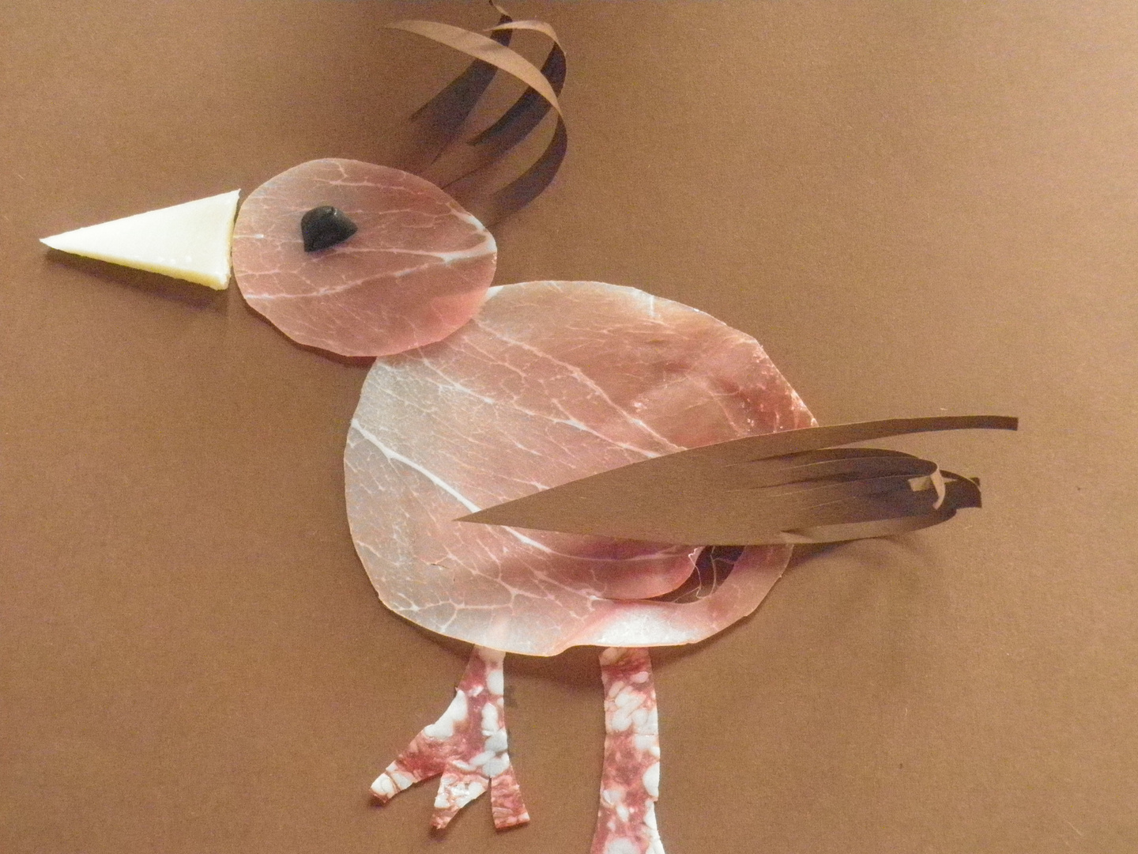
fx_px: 1348
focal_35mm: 41
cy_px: 427
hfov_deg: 45.8
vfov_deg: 35.1
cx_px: 569
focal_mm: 7.3
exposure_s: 1/30
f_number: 3.9
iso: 1600
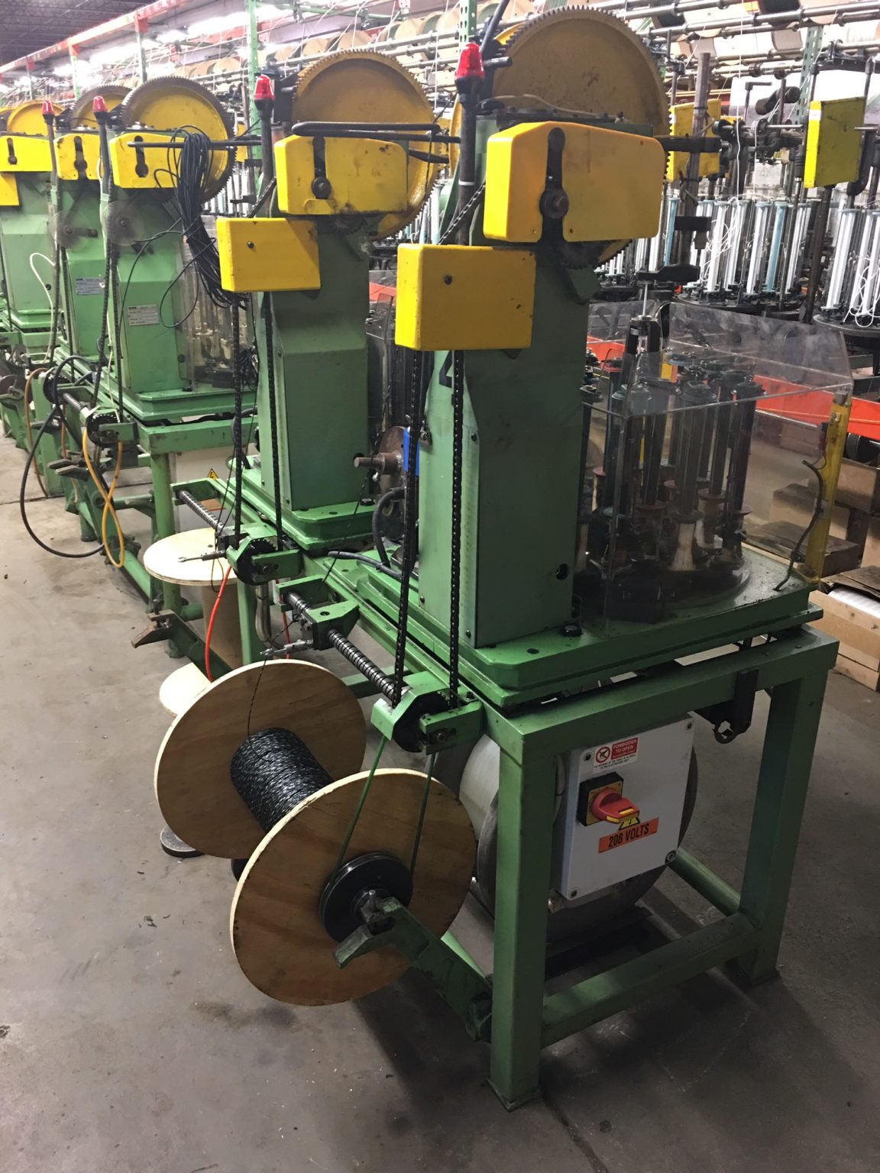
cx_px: 440
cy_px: 586
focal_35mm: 29
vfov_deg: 61.7
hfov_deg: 48.2
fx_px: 983
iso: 80
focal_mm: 4.15
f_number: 2.2
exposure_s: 1/8
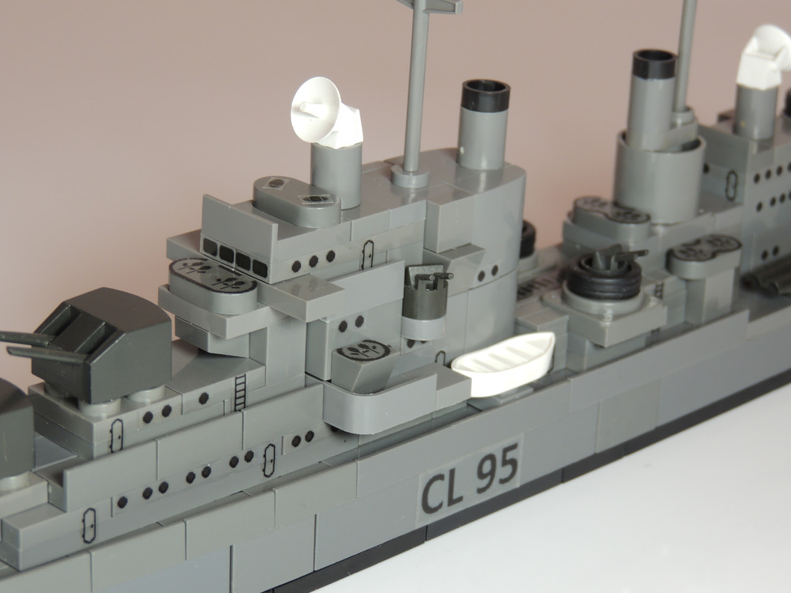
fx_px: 2308
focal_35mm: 101
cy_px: 296
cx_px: 397
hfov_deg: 19.4
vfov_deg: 14.6
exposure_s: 1/20
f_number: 4.1
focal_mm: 17.8
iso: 100
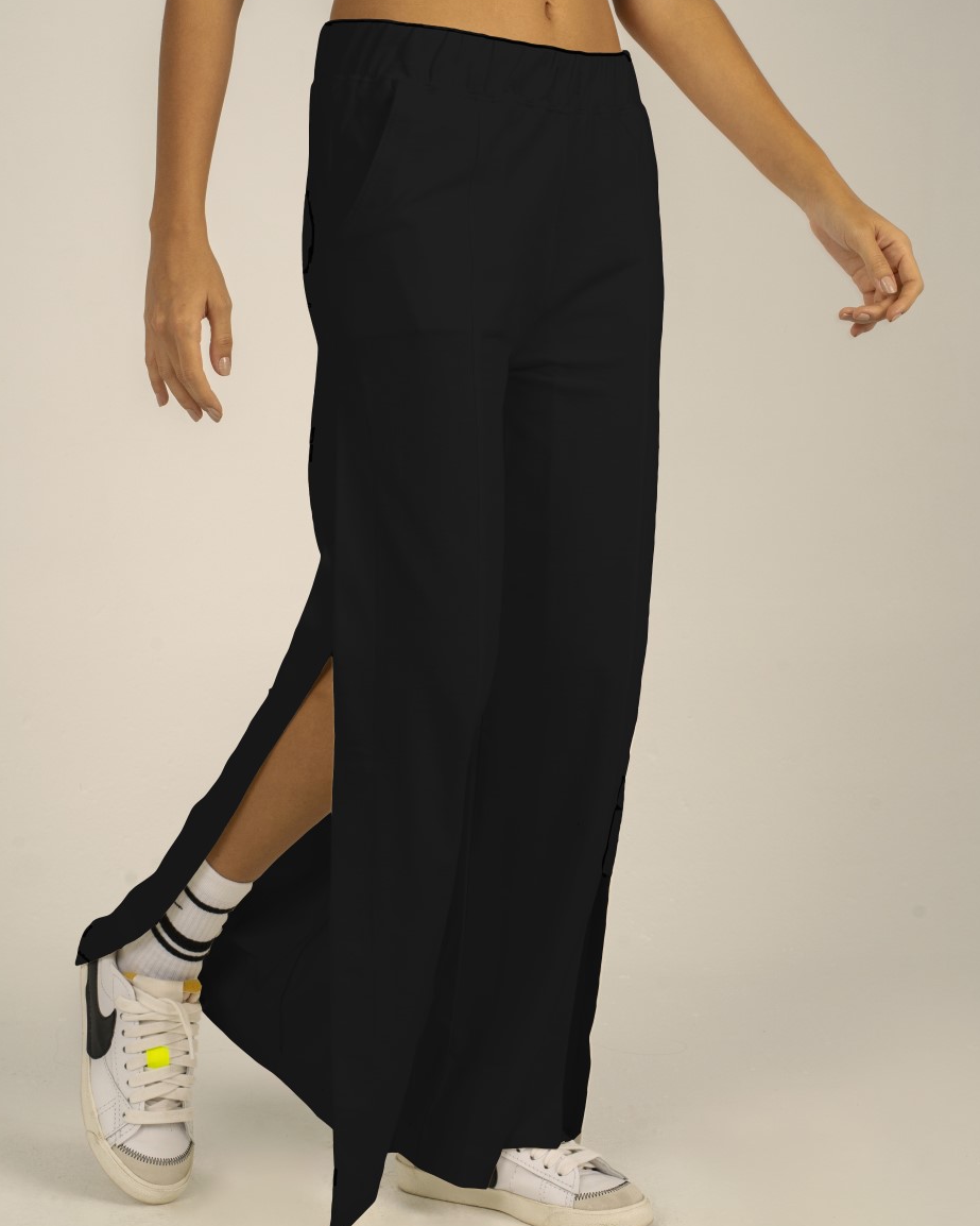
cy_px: 628
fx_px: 2212
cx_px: 470
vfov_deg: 31.0
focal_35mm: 61
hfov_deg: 25.0
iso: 500
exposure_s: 1/100
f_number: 11
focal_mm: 50
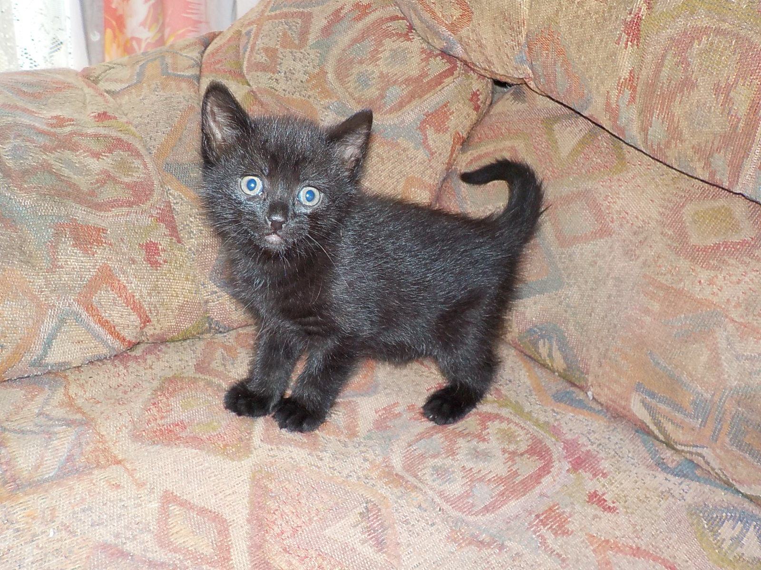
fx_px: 660
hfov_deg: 60.0
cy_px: 285
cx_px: 380
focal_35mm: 30
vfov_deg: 46.8
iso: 200
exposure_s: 1/30
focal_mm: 4.1
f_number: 3.3
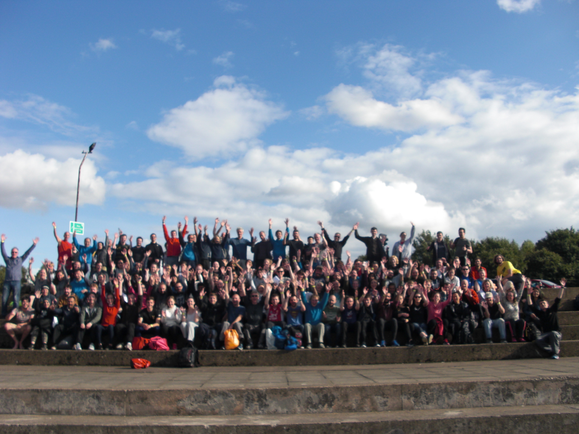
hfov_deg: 51.4
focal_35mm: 36
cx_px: 290
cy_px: 217
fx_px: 602
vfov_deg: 39.7
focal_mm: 6.3
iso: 50
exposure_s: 1/160
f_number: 7.9
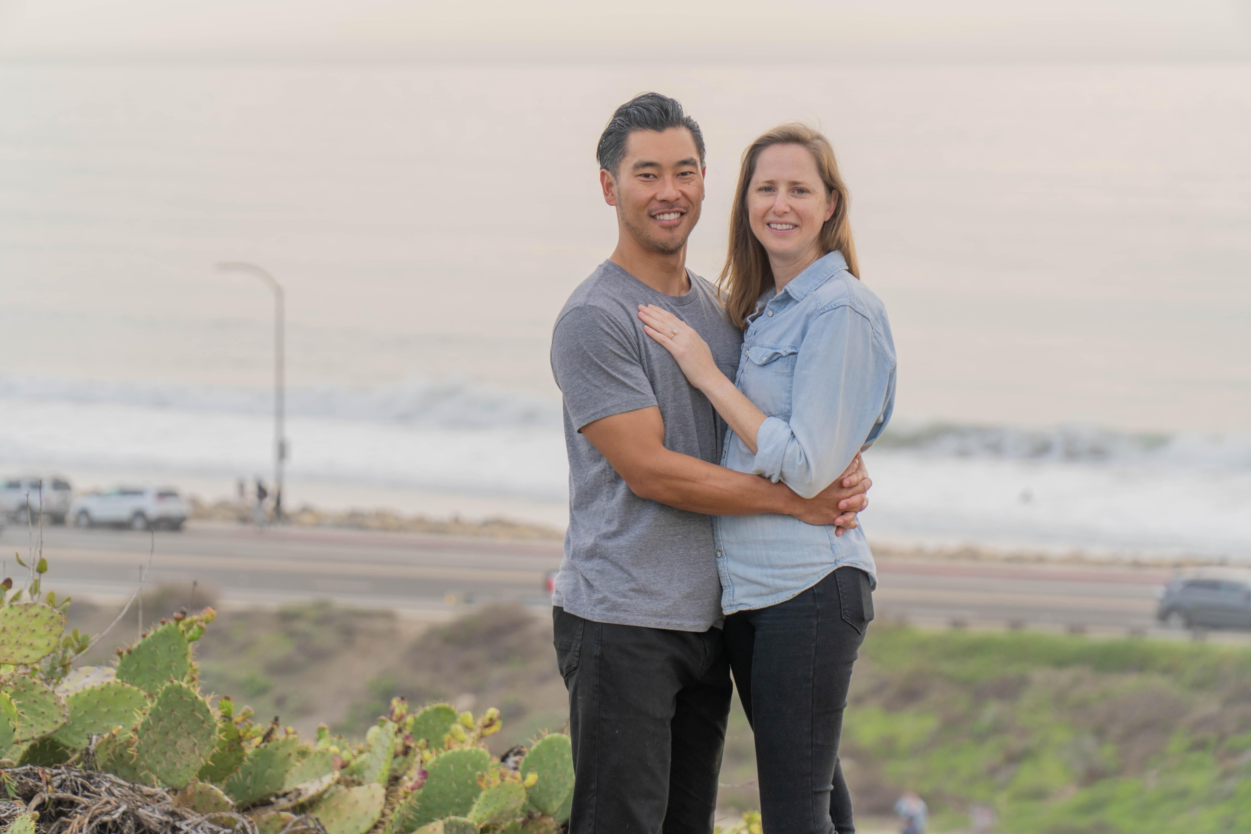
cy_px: 417
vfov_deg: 8.7
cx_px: 626
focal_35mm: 158
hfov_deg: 13.0
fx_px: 5473
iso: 100
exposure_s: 1/160
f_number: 4
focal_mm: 105
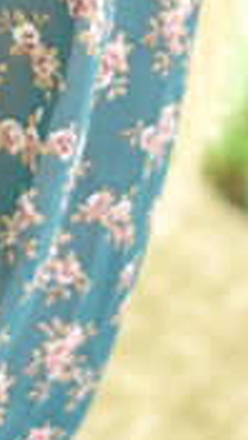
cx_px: -511
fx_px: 6021
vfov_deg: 4.1
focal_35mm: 515
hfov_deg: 2.3
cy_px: -765
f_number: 1.8
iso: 400
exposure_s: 1/200
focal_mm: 50
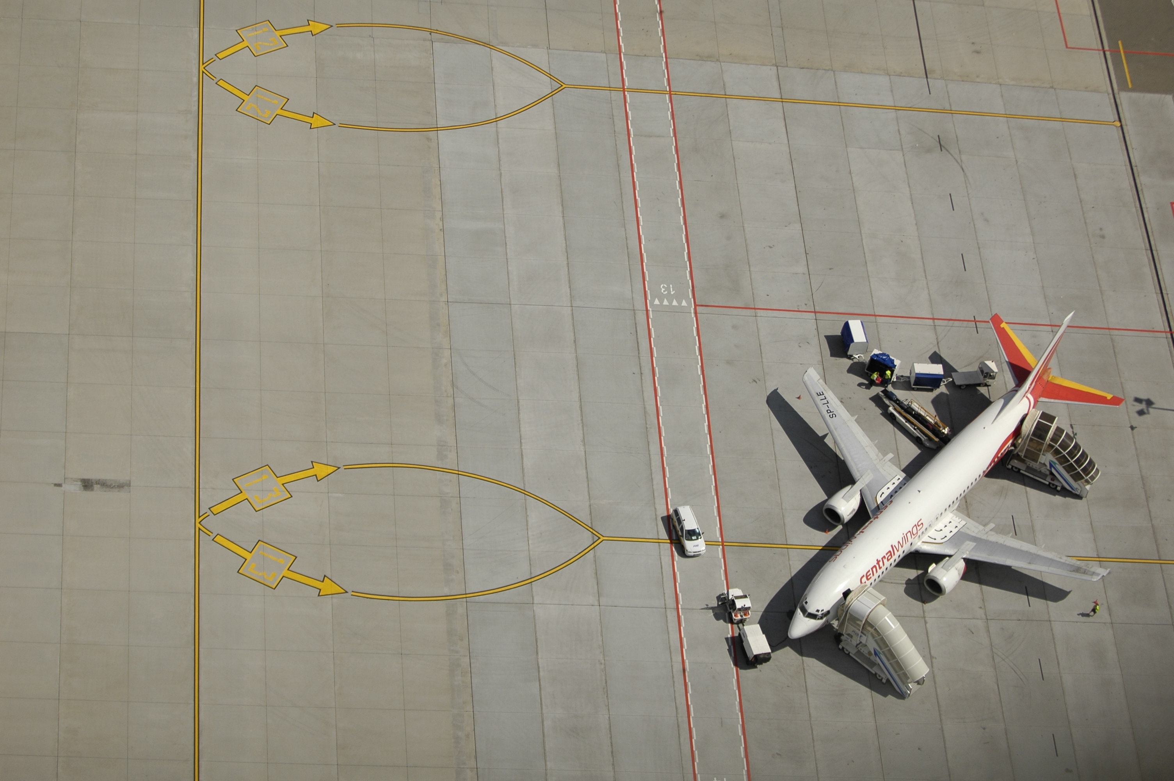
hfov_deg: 19.5
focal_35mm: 105
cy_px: 390
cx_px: 587
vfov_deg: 13.0
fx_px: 3421
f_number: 2.8
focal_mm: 70
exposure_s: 1/8000
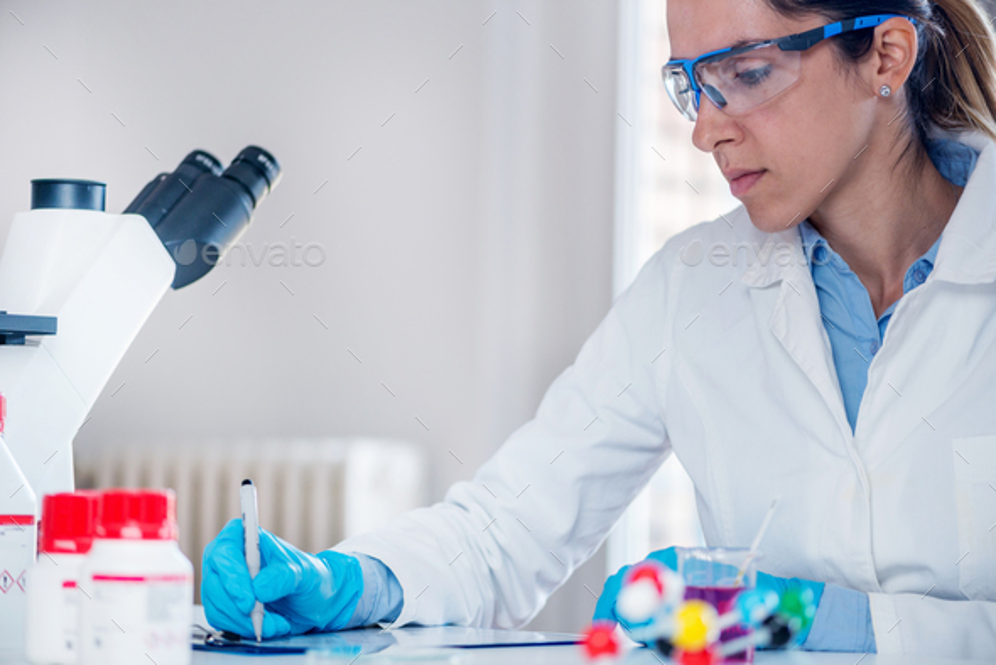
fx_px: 2906
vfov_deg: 13.1
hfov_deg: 19.4
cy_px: 332
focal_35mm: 105
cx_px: 498
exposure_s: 1/160
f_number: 3.2
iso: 200
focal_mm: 105
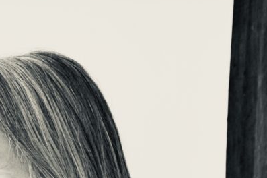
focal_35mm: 196
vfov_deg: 6.8
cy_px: 354
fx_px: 1452
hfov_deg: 10.1
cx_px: -172
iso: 640
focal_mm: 48
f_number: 5.6
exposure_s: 1/100
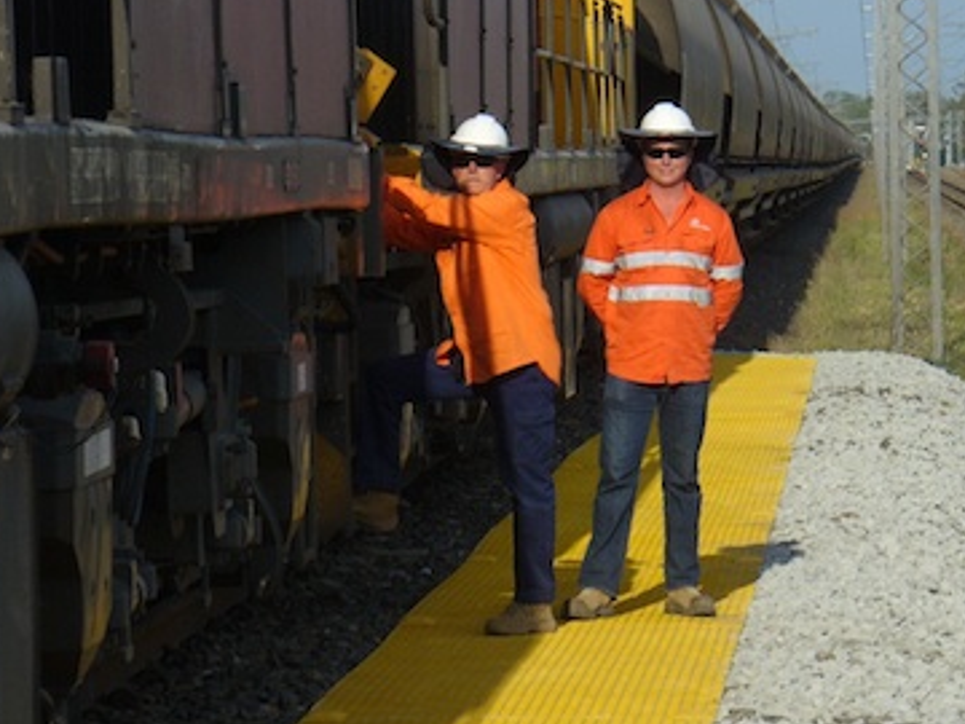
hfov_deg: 9.1
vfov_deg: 6.8
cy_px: 422
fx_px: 6077
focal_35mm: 218
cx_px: 544
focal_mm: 25.9
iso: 80
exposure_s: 1/250
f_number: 8
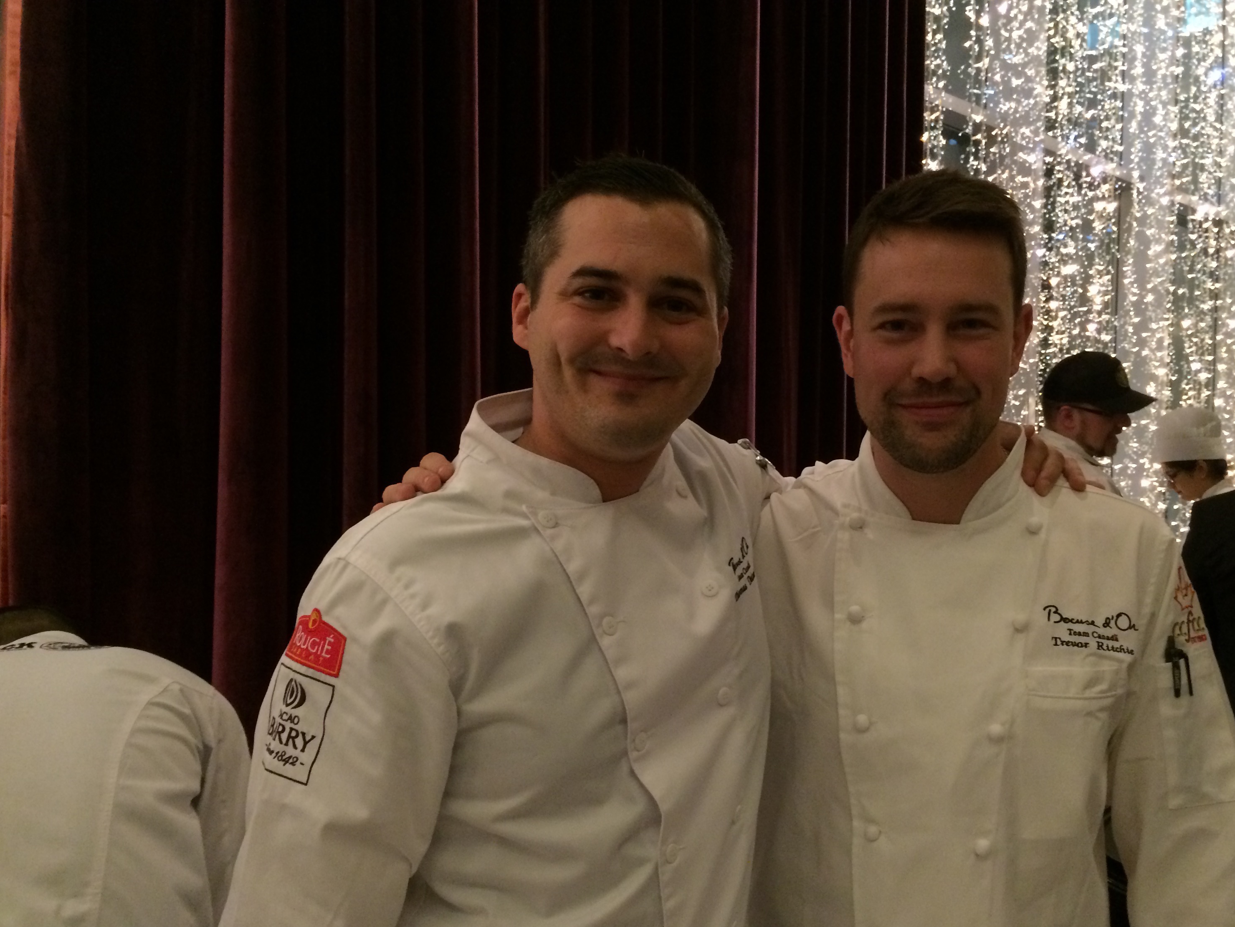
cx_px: 678
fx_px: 1142
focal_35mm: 32
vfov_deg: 44.1
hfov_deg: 56.7
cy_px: 509
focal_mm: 4.15
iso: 250
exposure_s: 1/20
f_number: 2.2
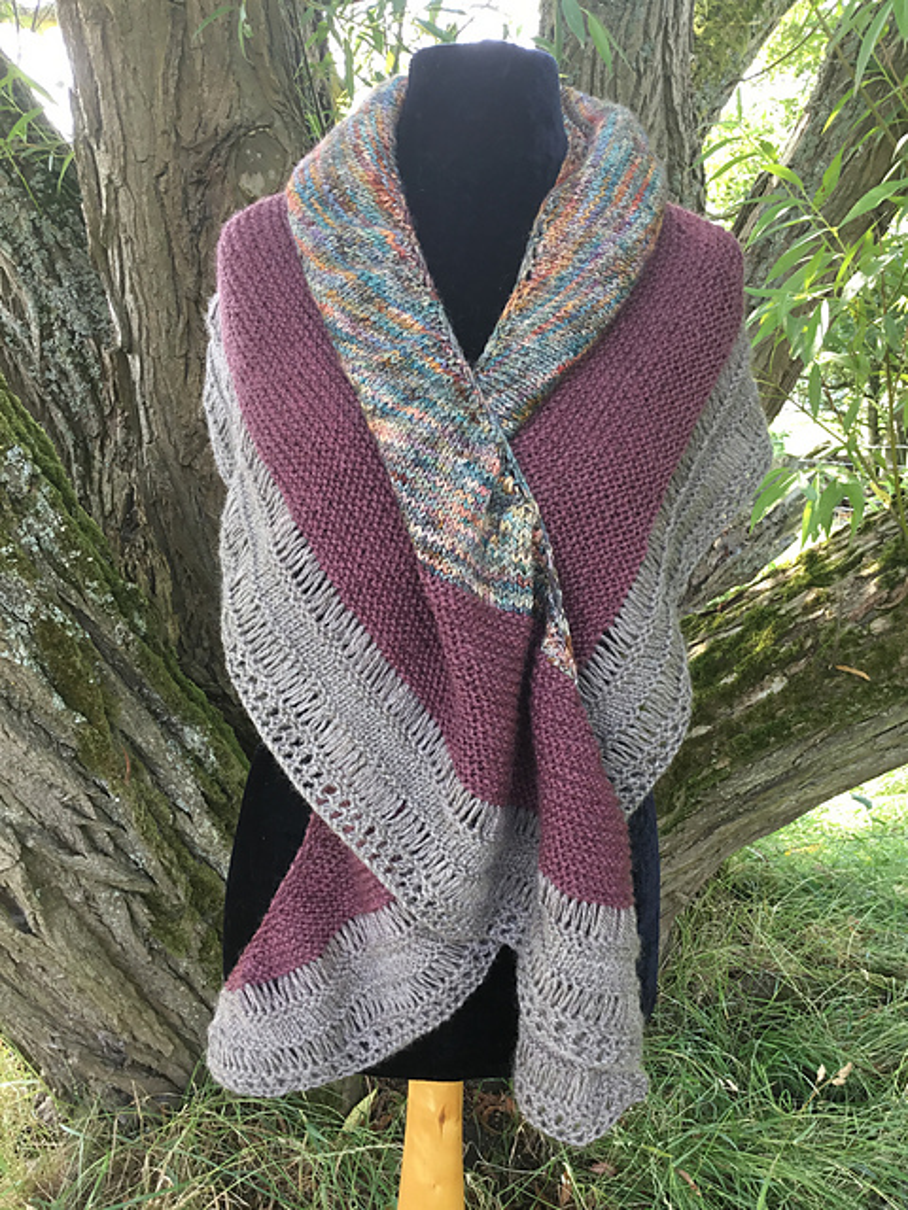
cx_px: 454
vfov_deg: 58.4
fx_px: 1084
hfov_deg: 45.4
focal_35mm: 31
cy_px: 605
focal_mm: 3.3
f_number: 2.4
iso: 32
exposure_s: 1/50
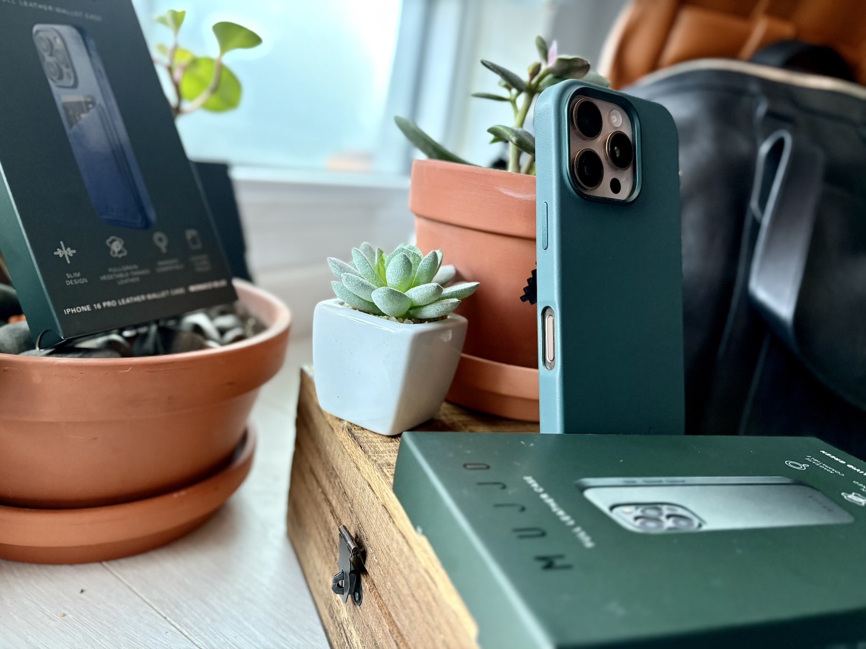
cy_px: 324
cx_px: 433
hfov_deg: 67.3
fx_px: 650
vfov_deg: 53.1
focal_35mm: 26
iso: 400
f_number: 1.6
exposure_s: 1/60
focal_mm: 5.96
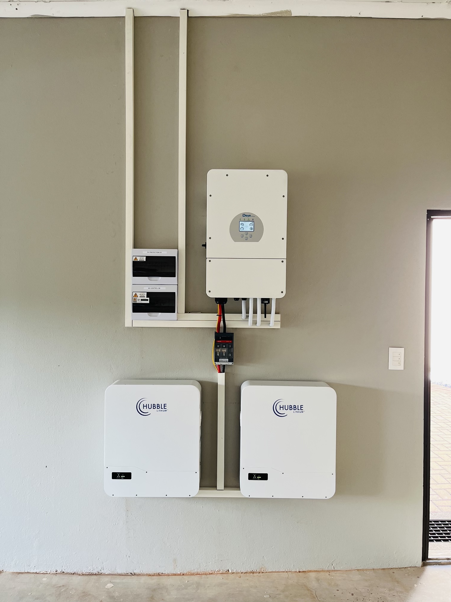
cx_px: 226
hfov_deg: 53.1
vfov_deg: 67.3
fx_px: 452
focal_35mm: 26
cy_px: 301
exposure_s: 1/122
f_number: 1.6
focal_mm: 5.1
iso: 100
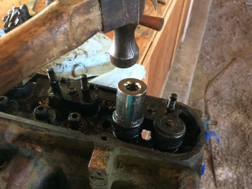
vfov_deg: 48.2
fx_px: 211
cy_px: 94
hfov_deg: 61.7
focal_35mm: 29
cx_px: 126
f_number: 2.2
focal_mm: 4.15
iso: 320
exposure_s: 1/15
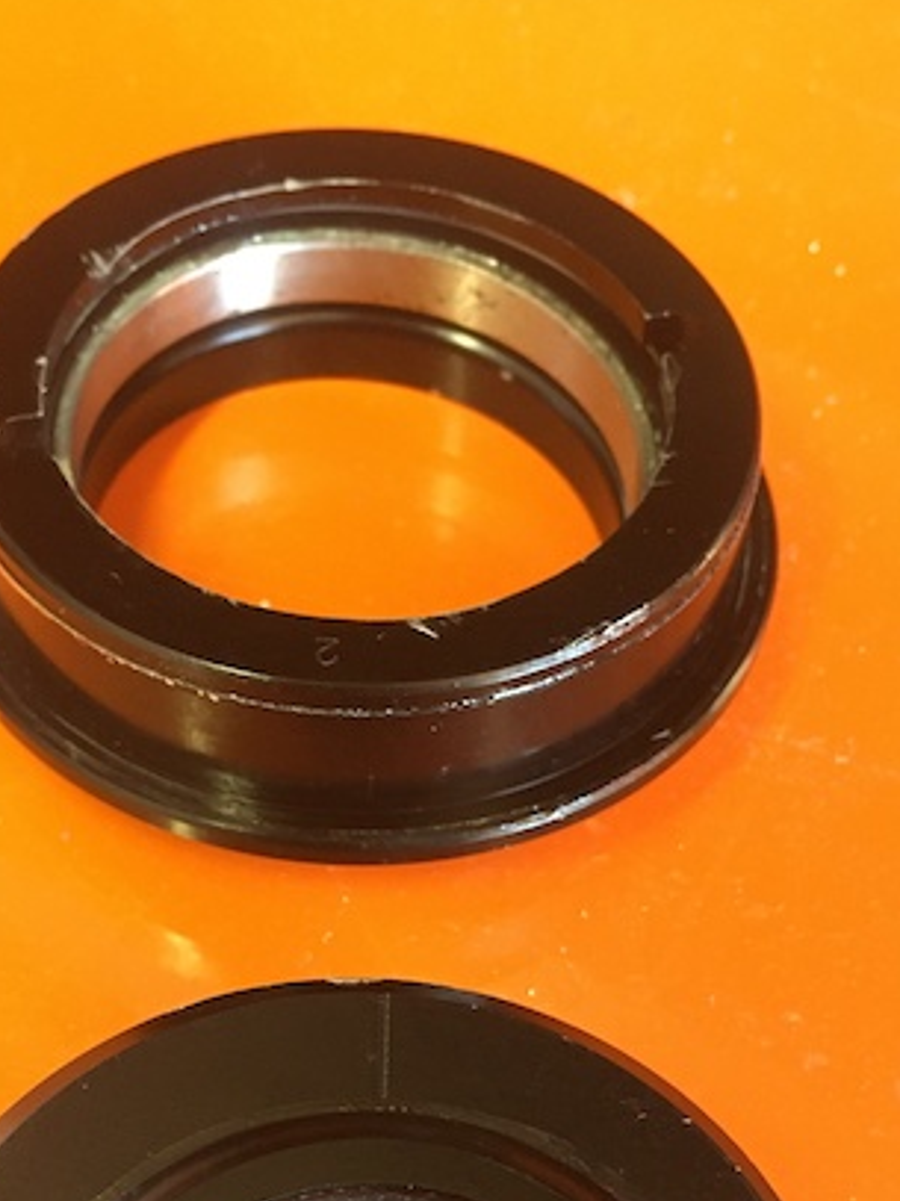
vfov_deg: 32.1
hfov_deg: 25.6
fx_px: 1977
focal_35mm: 57
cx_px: 466
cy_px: 1089
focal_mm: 4.15
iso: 200
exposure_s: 1/17
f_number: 2.2
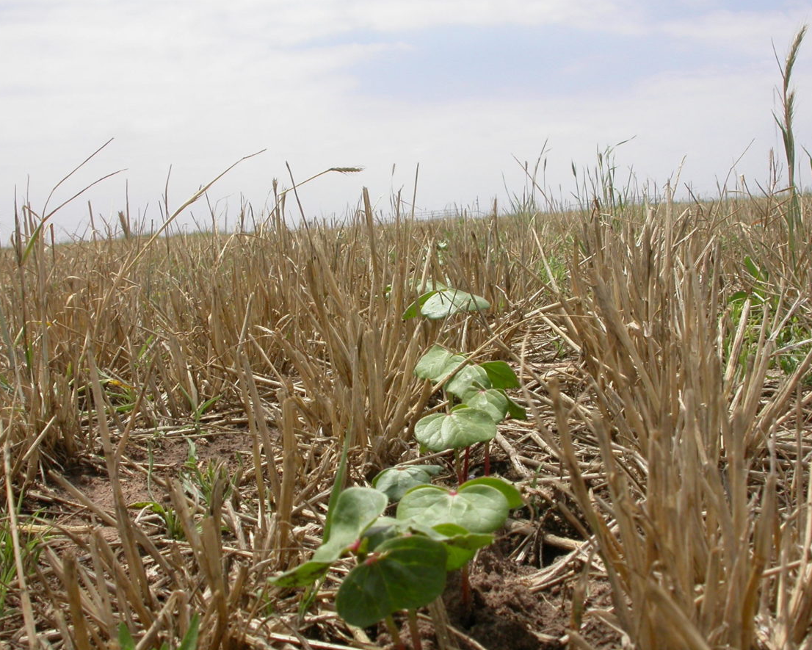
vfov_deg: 28.1
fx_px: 1298
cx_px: 418
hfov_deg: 34.7
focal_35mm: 54
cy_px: 323
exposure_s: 1/408
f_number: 7.4
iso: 100
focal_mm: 10.6
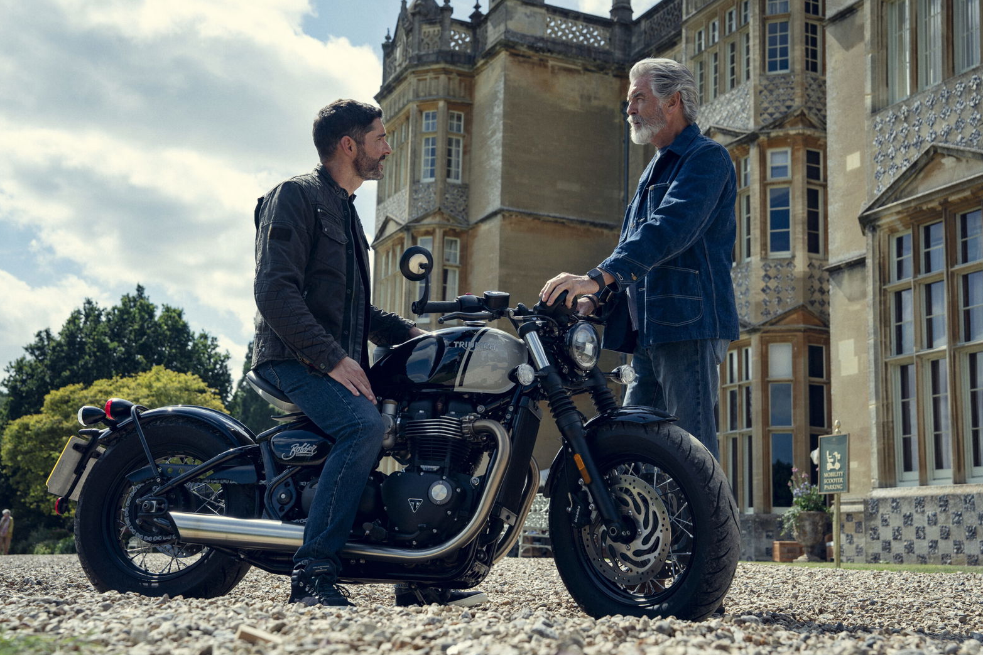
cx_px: 499
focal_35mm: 46
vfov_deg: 29.2
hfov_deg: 42.7
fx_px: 1256
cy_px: 329
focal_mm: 45
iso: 160
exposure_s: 1/640
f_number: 5.6
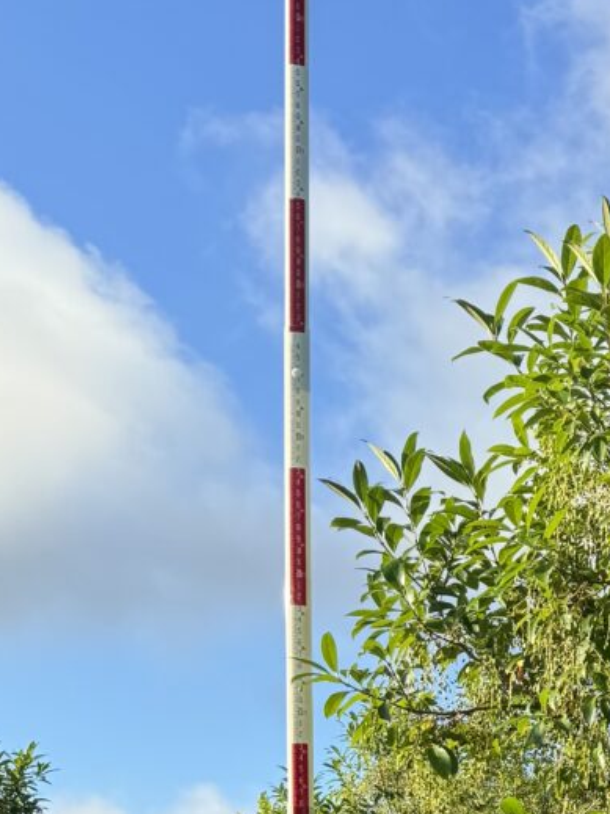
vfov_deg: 24.6
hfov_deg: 19.2
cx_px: 793
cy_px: 999
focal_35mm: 71
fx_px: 1669
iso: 80
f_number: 1.78
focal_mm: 6.76
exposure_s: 1/1339
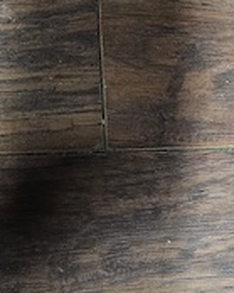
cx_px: 492
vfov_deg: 18.5
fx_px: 892
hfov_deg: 12.7
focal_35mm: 103
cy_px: 236
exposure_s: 1/120
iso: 800
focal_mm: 6.3
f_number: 1.7
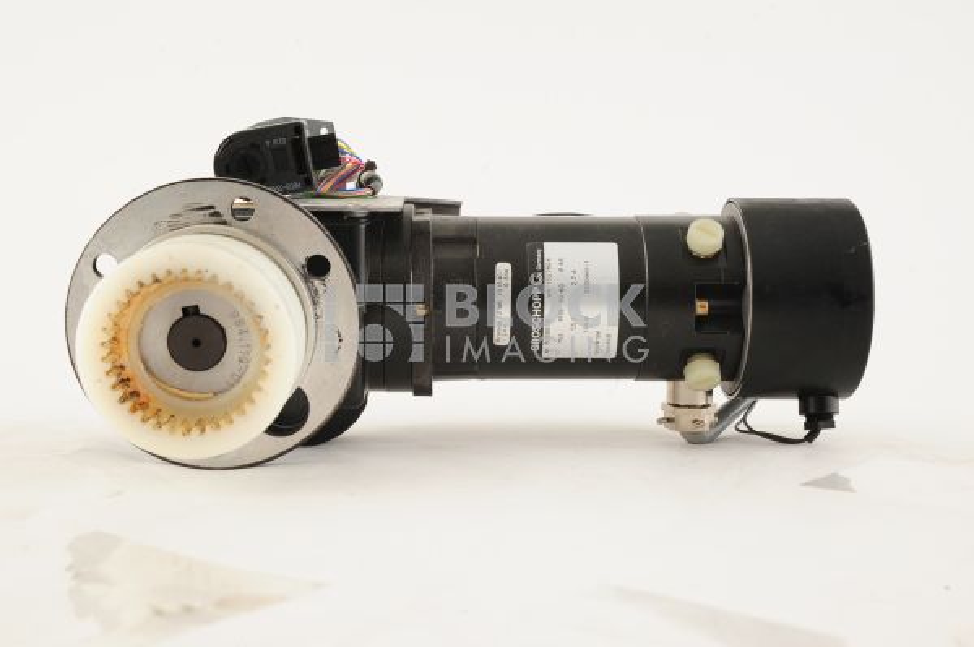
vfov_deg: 26.9
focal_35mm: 50
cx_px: 487
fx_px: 1352
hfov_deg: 39.6
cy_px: 324
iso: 1600
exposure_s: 1/125
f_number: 11
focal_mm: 50
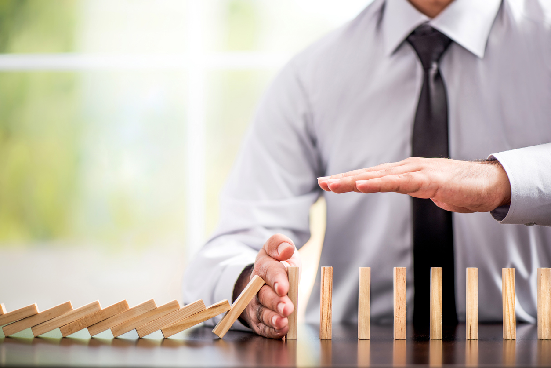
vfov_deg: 13.1
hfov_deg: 19.4
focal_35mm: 105
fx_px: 1608
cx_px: 276
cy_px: 184
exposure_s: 1/200
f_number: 3
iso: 80
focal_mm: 105
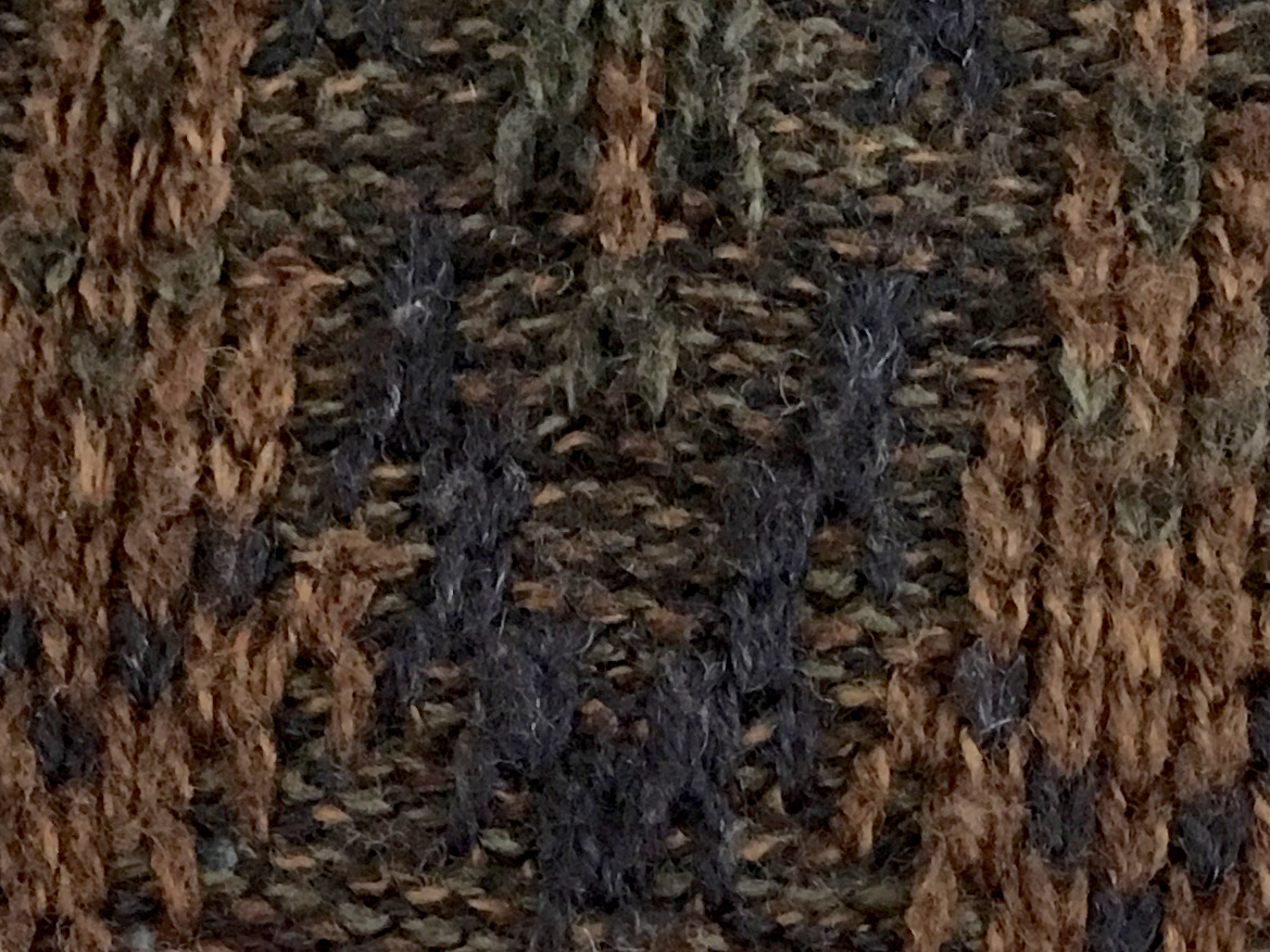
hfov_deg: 19.5
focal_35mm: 100
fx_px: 3669
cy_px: 1258
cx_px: 323
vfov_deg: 14.2
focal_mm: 4.15
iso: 200
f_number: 2.2
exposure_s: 1/20
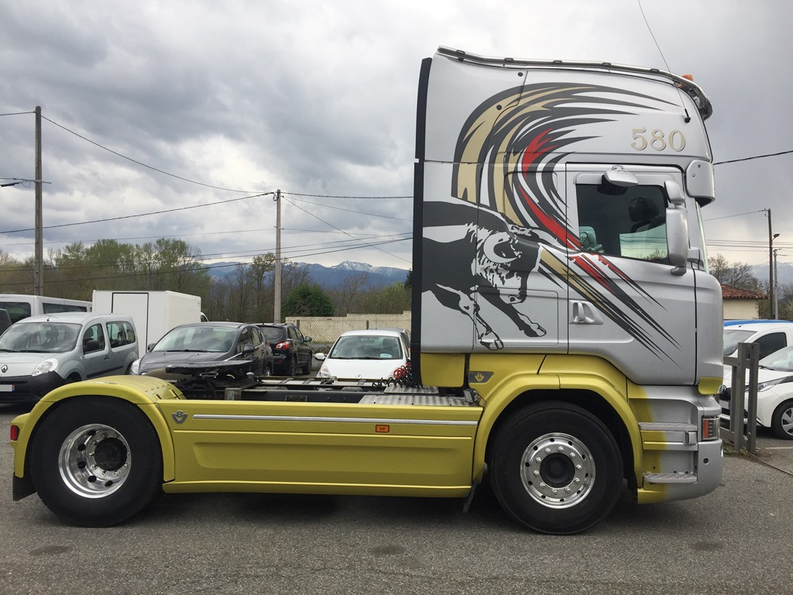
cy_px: 298
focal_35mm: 29
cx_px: 396
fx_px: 664
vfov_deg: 48.2
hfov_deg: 61.7
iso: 32
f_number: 2.2
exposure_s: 1/514
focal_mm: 4.15
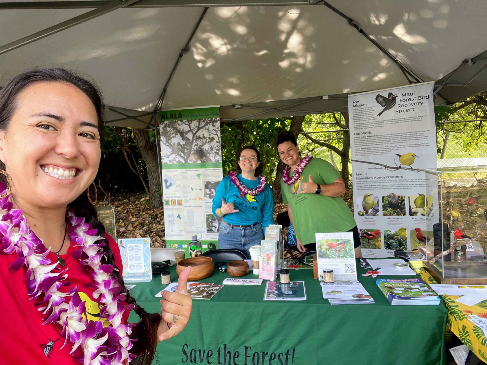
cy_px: 182
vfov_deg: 58.9
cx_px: 244
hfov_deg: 73.9
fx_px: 324
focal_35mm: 23
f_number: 2.2
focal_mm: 2.71
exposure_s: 1/121
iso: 50
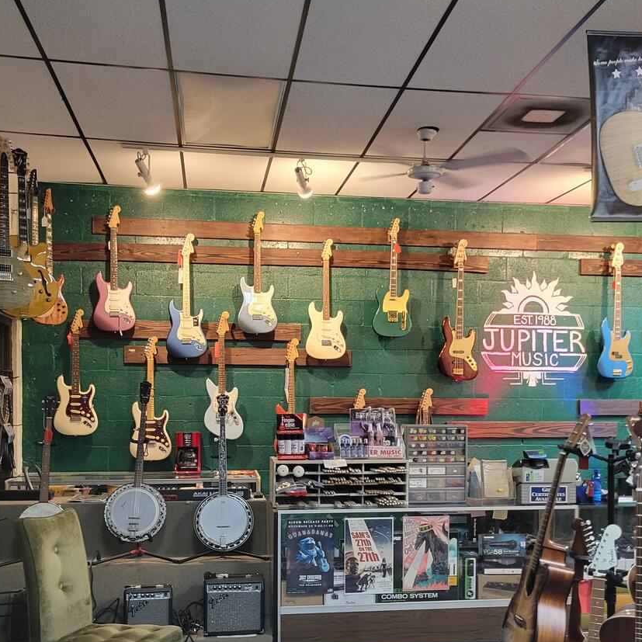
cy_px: 411
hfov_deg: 41.9
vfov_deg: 41.5
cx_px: 328
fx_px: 839
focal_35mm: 40
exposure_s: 1/40
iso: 500
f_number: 1.8
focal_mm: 5.4
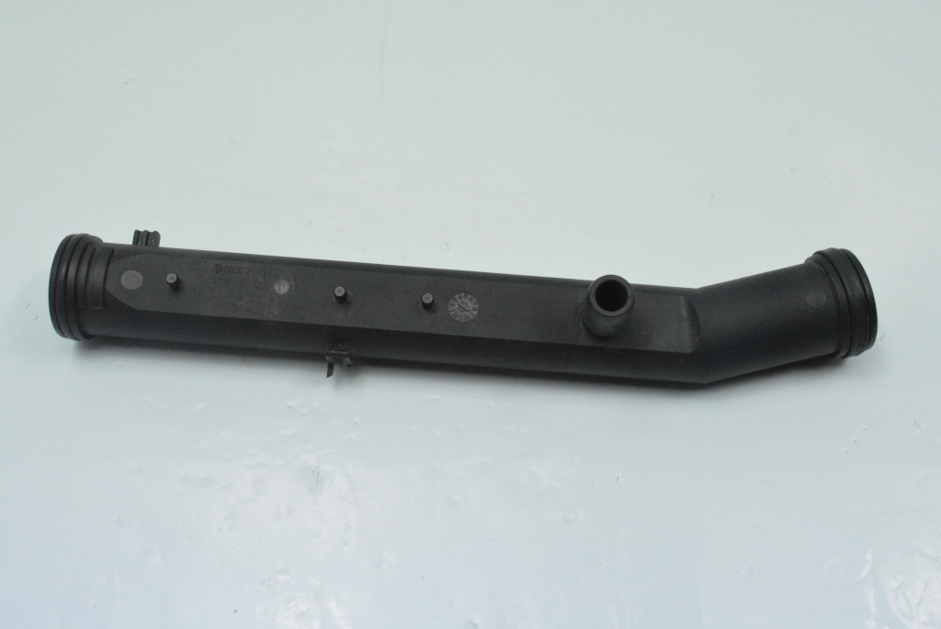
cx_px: 470
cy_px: 314
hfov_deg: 42.3
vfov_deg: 29.0
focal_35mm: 46
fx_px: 1216
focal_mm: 31
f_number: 29
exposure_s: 1/250
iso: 6400
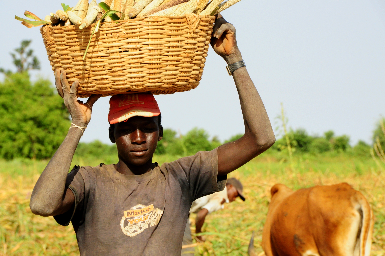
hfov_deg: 8.1
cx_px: 192
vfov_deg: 5.4
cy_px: 128
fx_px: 2724
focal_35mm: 255
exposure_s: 1/500
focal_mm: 170
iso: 1000
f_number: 14
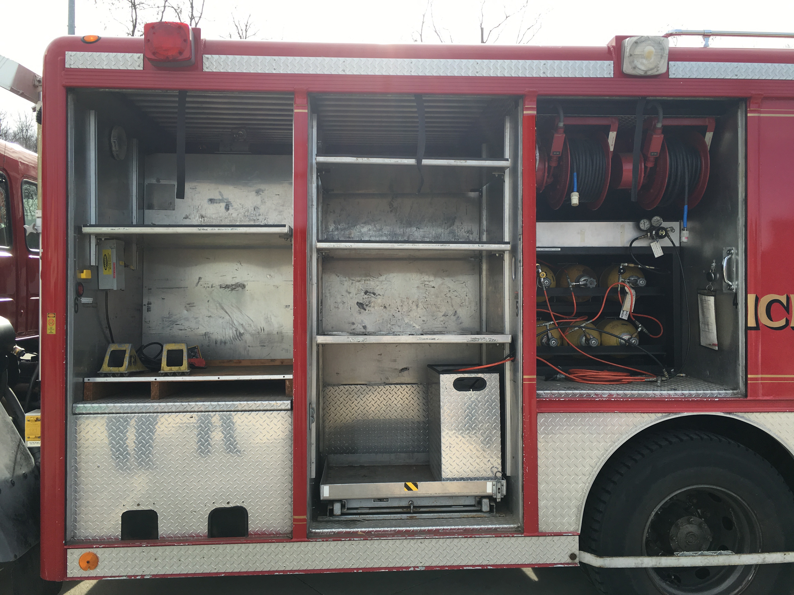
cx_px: 397
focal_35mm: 29
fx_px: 665
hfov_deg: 61.7
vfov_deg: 48.2
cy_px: 298
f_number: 2.2
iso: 25
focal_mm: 4.15
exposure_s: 1/493
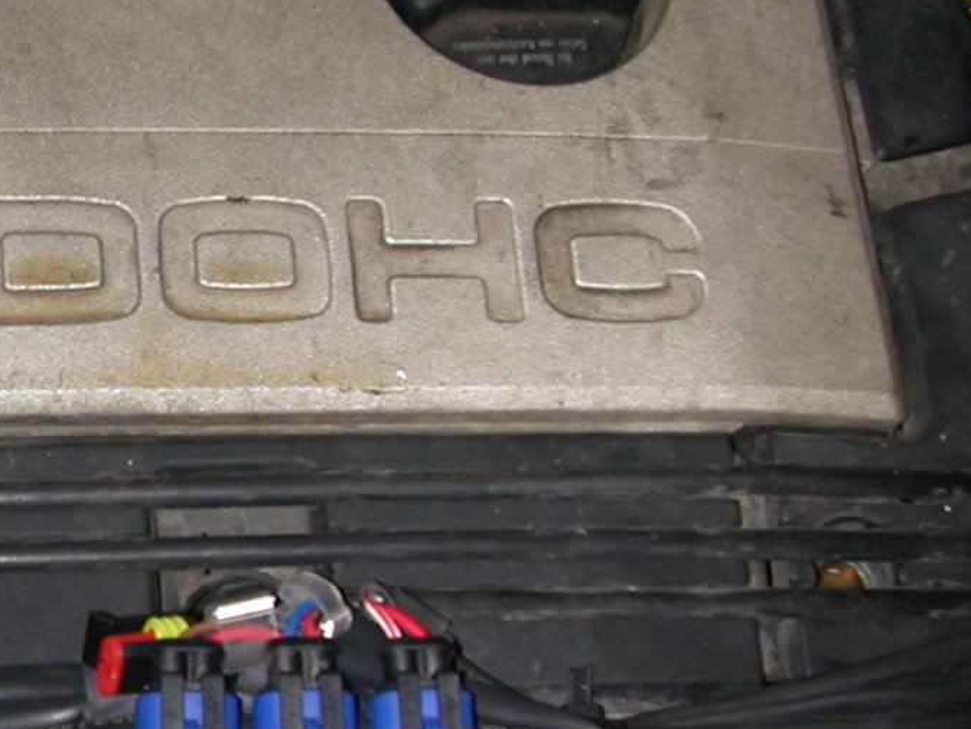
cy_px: 598
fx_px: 2469
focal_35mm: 88
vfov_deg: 16.6
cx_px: -76
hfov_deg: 21.2
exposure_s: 1/59.9
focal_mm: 5.6
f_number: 2.7
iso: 100
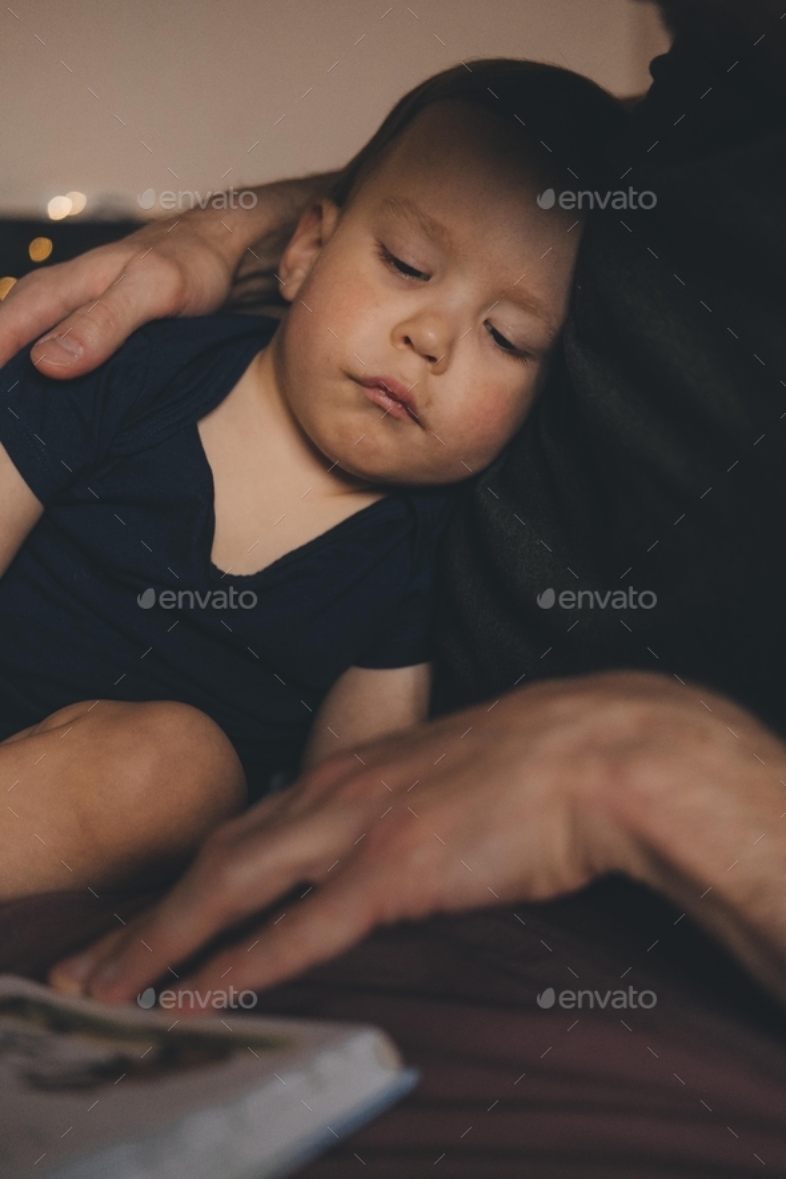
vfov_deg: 37.5
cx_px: 393
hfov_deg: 25.5
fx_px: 1736
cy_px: 590
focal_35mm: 53
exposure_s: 1/250
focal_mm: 35
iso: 1600
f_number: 2
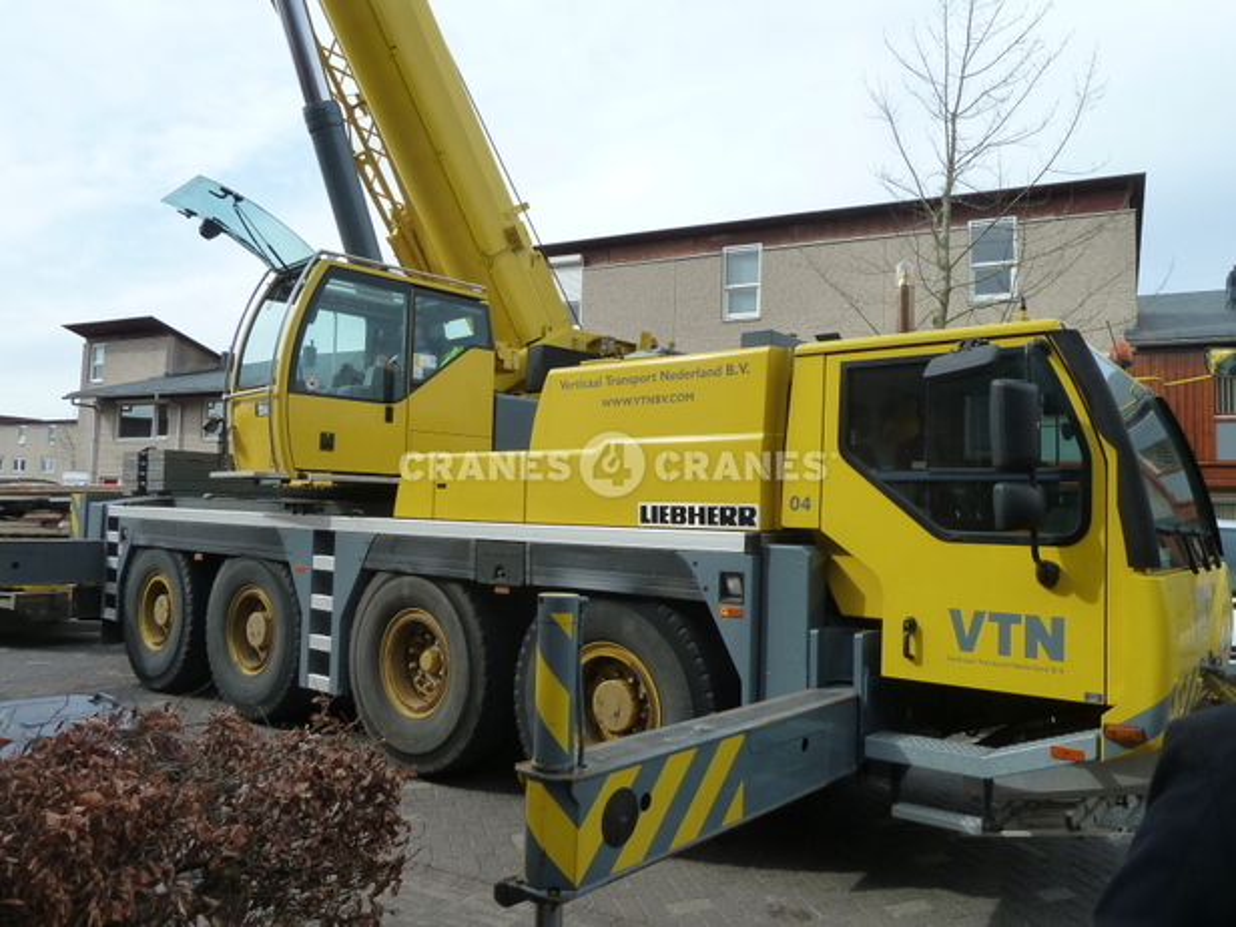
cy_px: 464
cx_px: 618
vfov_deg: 54.9
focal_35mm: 25
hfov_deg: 69.4
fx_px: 893
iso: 125
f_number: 4
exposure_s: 1/500
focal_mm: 4.1
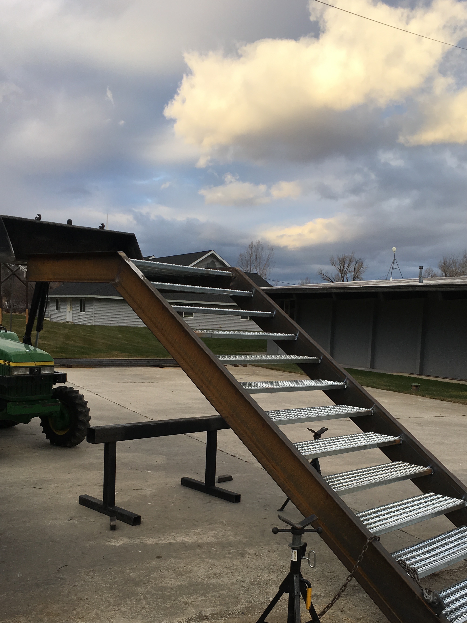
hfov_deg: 38.6
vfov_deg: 49.7
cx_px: 269
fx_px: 666
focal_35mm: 37
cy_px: 385
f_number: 2.2
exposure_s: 1/295
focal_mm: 4.15
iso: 25
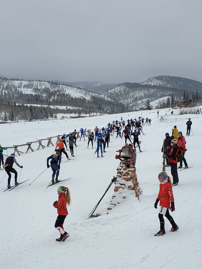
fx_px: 202
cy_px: 134
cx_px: 101
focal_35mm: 26
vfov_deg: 67.3
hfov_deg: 53.1
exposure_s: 1/3333
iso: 50
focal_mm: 4.3
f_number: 2.4
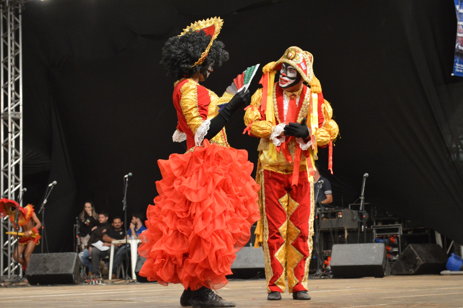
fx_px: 964
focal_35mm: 75
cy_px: 154
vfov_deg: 18.1
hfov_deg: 27.0
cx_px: 232
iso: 2800
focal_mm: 50
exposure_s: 1/60
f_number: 5.6
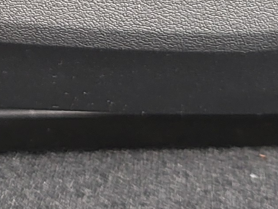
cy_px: -225
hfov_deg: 11.8
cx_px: -55
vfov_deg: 8.5
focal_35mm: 164
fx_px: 1318
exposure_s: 1/120
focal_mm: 5.4
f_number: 1.8
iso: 125
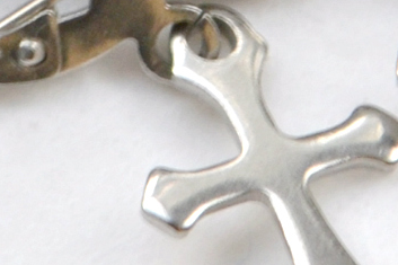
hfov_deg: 3.1
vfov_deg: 2.1
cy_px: 34
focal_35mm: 655
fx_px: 7237
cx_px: 445
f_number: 8
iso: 400
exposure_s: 1/125
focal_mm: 55
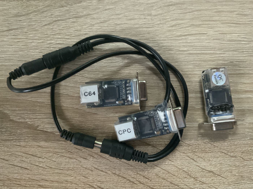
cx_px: 126
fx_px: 212
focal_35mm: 29
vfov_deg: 48.2
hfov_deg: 61.7
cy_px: 94
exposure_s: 1/30
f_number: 1.8
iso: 320
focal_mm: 3
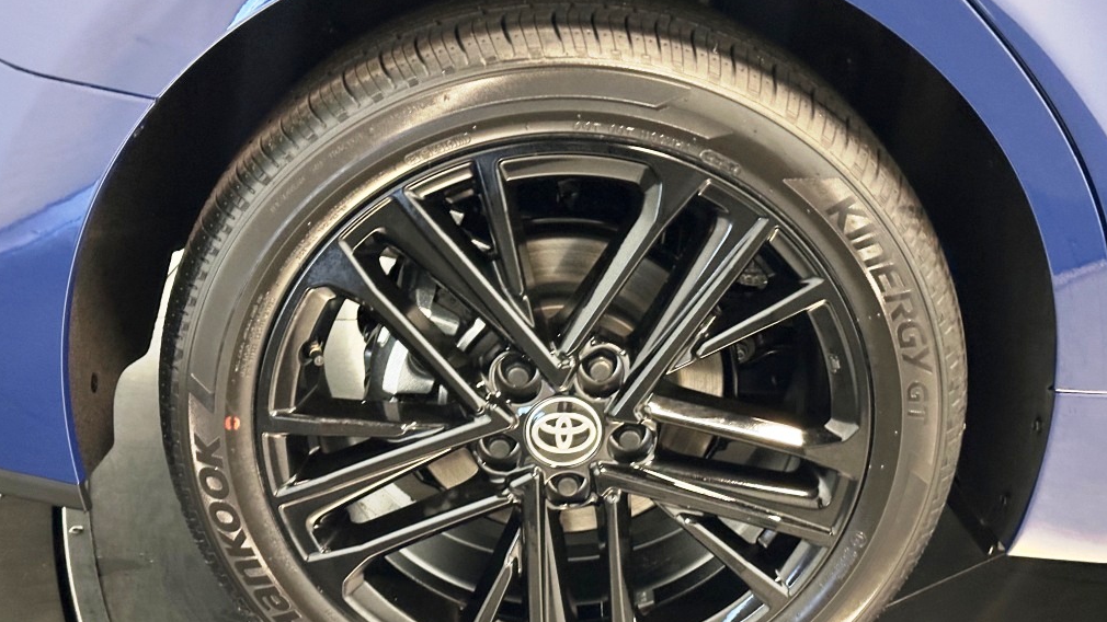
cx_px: 556
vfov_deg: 22.6
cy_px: 390
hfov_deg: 39.2
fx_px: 1556
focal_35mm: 53
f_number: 1.78
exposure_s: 1/20
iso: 640
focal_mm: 6.86
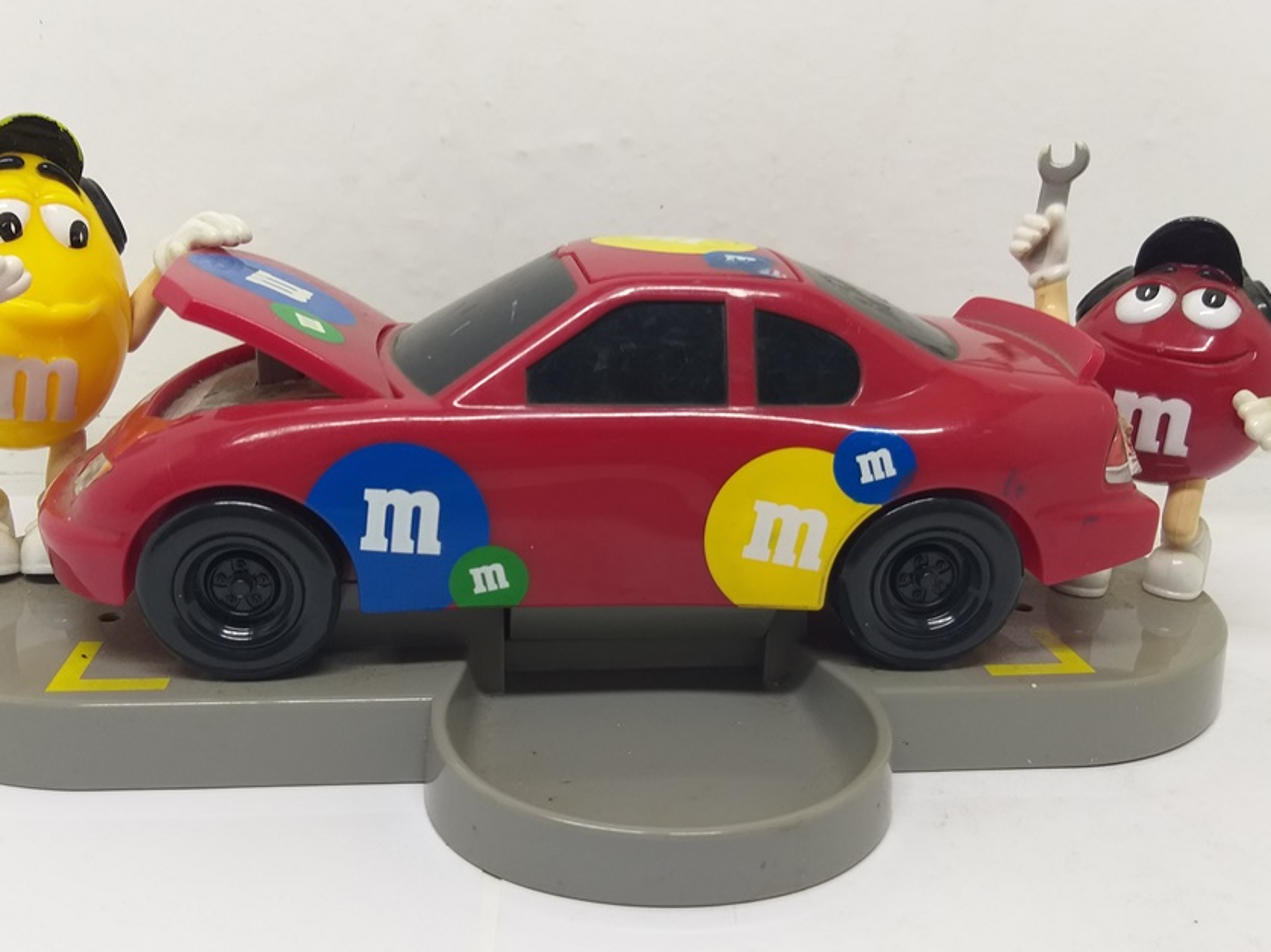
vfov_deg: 45.3
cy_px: 539
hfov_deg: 58.2
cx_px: 564
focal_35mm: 31
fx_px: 1138
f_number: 1.7
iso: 40
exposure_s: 1/60
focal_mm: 3.93
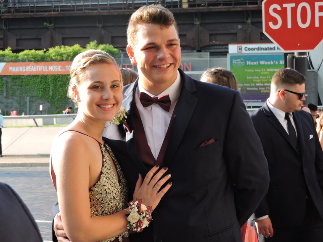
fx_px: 1073
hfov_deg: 17.1
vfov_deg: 12.9
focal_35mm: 115
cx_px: 162
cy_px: 121
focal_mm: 20.6
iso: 100
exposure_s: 1/80
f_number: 5
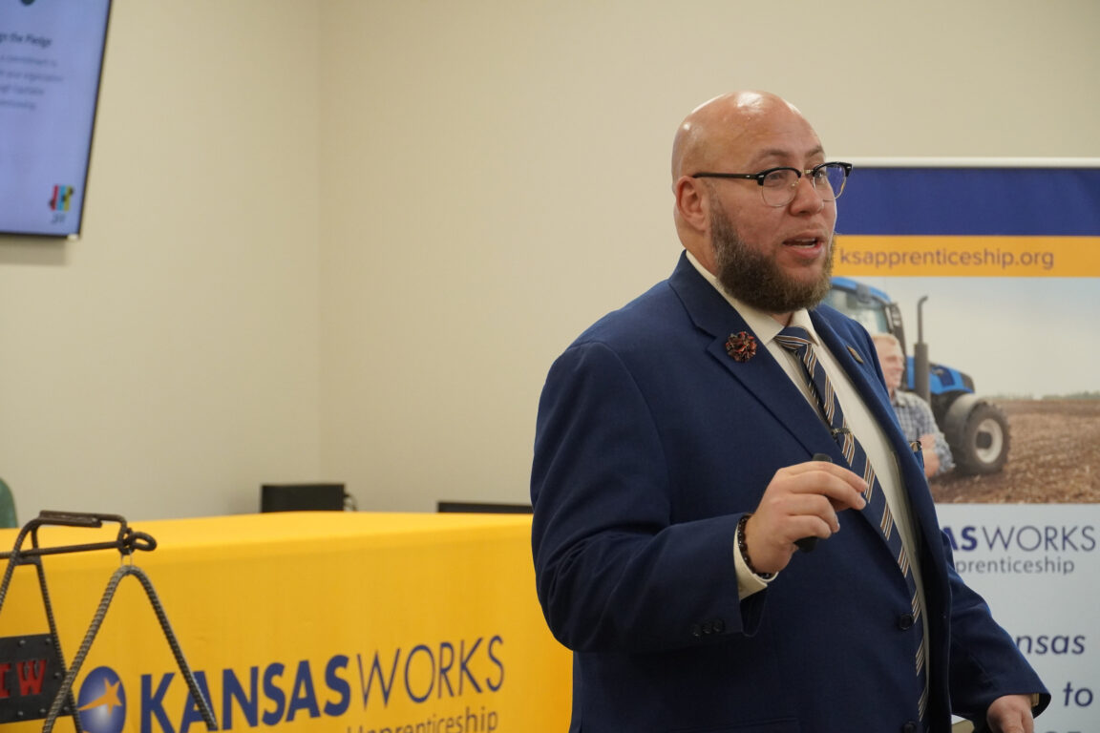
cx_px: 550
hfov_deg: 18.7
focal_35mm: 110
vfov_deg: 12.5
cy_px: 366
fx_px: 3346
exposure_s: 1/160
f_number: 5.6
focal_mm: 73
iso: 2500
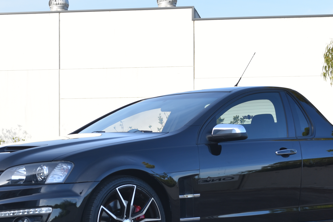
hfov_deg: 21.5
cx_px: 169
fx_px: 879
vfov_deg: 14.4
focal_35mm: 95
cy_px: 159
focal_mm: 34
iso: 100
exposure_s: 1/100
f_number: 8
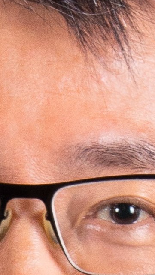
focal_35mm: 1232
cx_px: 12
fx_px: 9004
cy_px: 592
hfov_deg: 1.0
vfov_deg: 1.7
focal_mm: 195
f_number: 11
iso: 640
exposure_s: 1/160
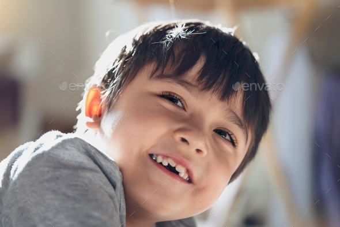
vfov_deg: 15.2
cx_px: 170
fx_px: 850
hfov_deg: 22.6
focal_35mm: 90
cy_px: 114
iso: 160
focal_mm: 90
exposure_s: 1/100
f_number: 2.8
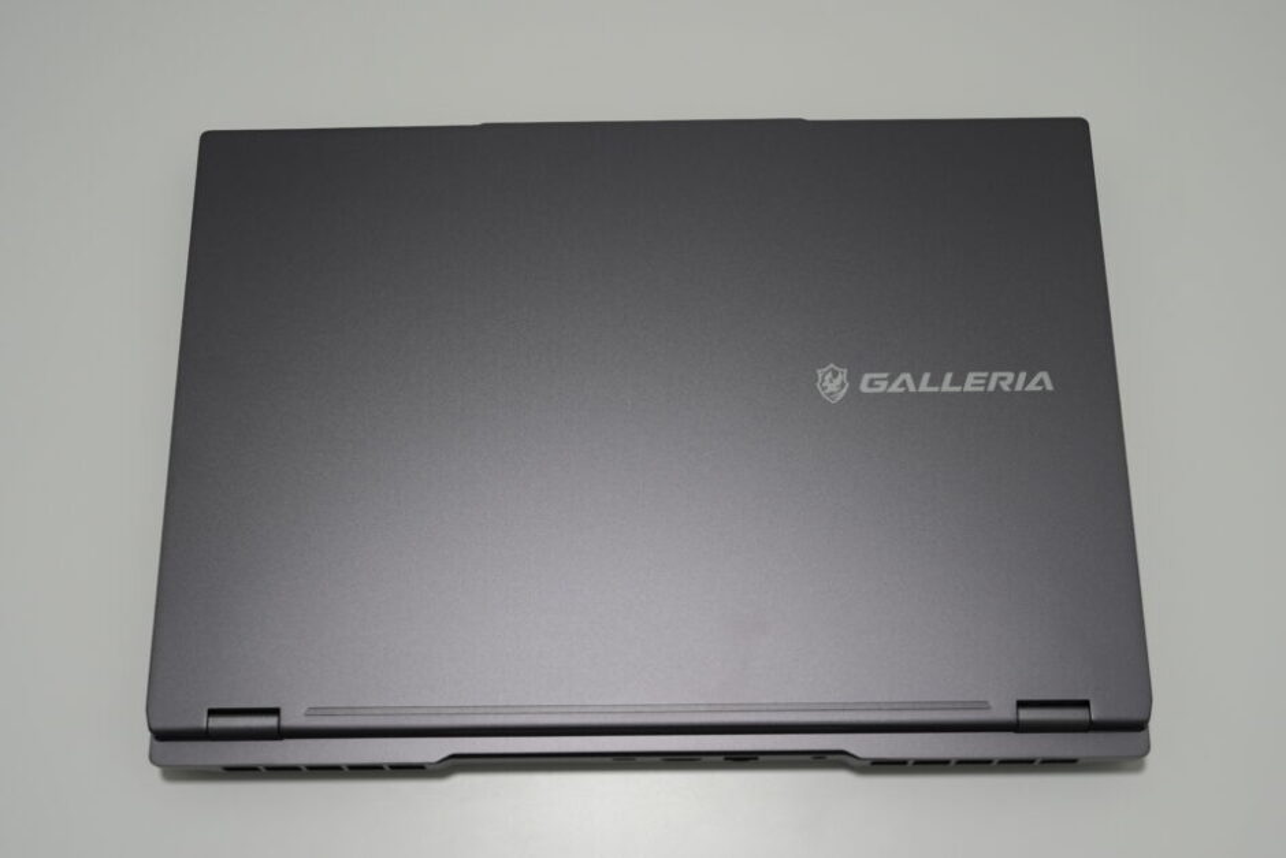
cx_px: 643
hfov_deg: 42.7
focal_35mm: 46
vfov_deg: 29.3
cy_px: 429
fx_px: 1643
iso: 640
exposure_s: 1/50
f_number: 8
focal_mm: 46
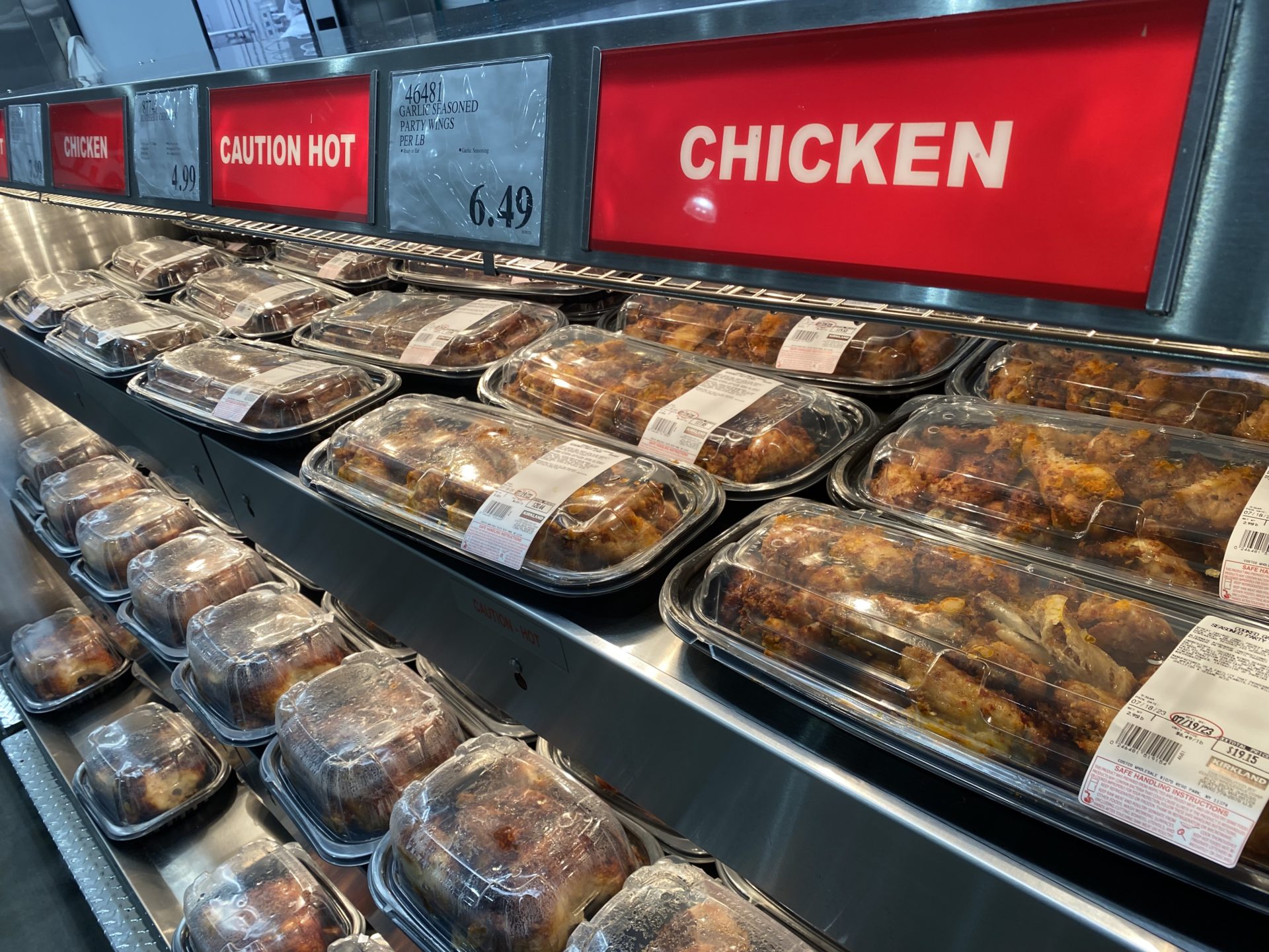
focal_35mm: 26
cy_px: 476
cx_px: 634
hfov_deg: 67.3
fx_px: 953
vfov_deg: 53.1
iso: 80
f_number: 1.8
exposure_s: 1/120
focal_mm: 4.25
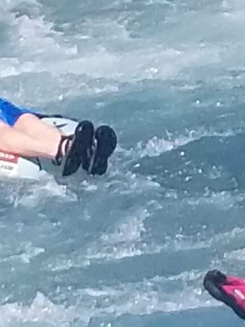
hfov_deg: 12.4
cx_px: 305
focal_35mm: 116
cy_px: 1
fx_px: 1095
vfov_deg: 16.6
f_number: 1.7
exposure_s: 1/2849
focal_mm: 4.25
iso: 50
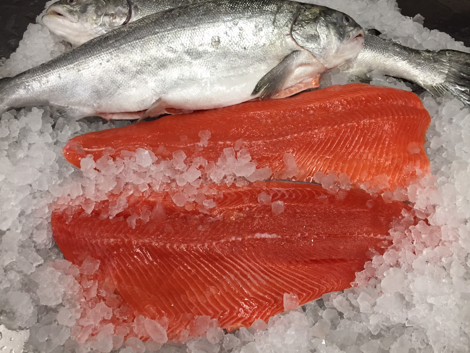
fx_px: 407
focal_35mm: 30
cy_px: 171
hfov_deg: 60.0
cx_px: 233
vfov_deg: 46.8
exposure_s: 1/30
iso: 50
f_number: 2.2
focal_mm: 4.15
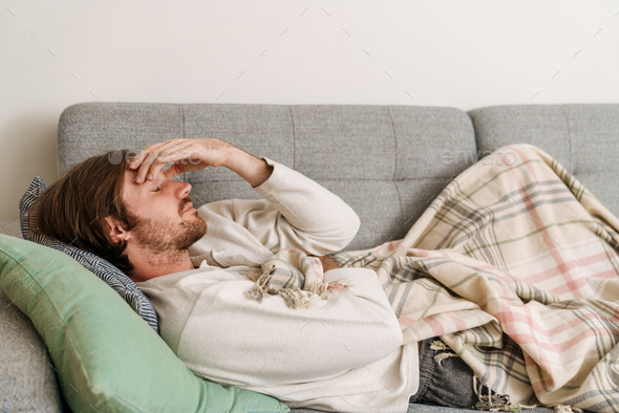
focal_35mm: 42
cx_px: 310
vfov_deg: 31.9
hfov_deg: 46.4
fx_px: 722
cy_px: 206
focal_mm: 42
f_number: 2.8
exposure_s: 1/160
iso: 800
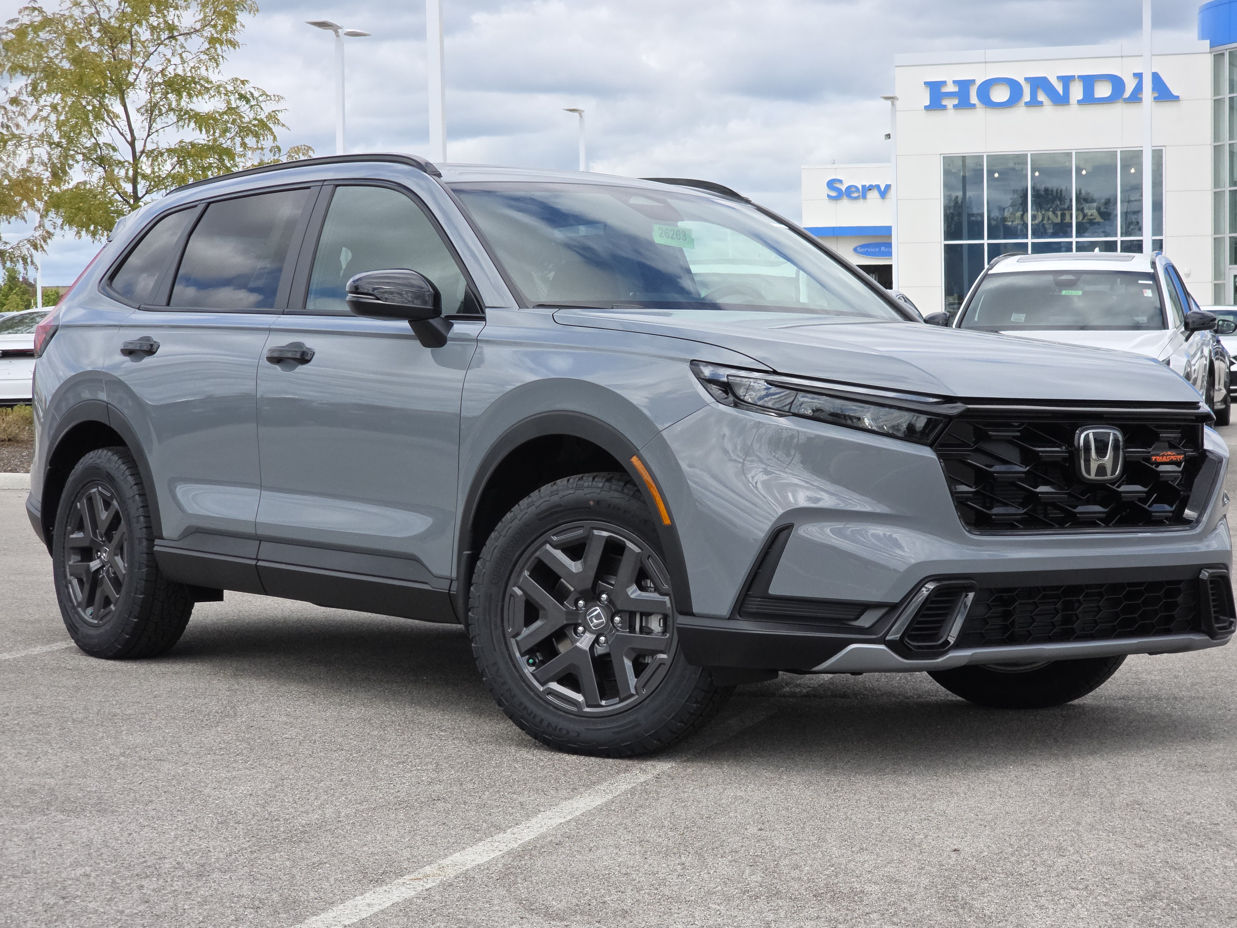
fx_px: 2537
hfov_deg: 27.4
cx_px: 631
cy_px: 464
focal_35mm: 71
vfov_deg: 20.7
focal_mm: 7.9
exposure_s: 1/1384
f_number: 2.4
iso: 50
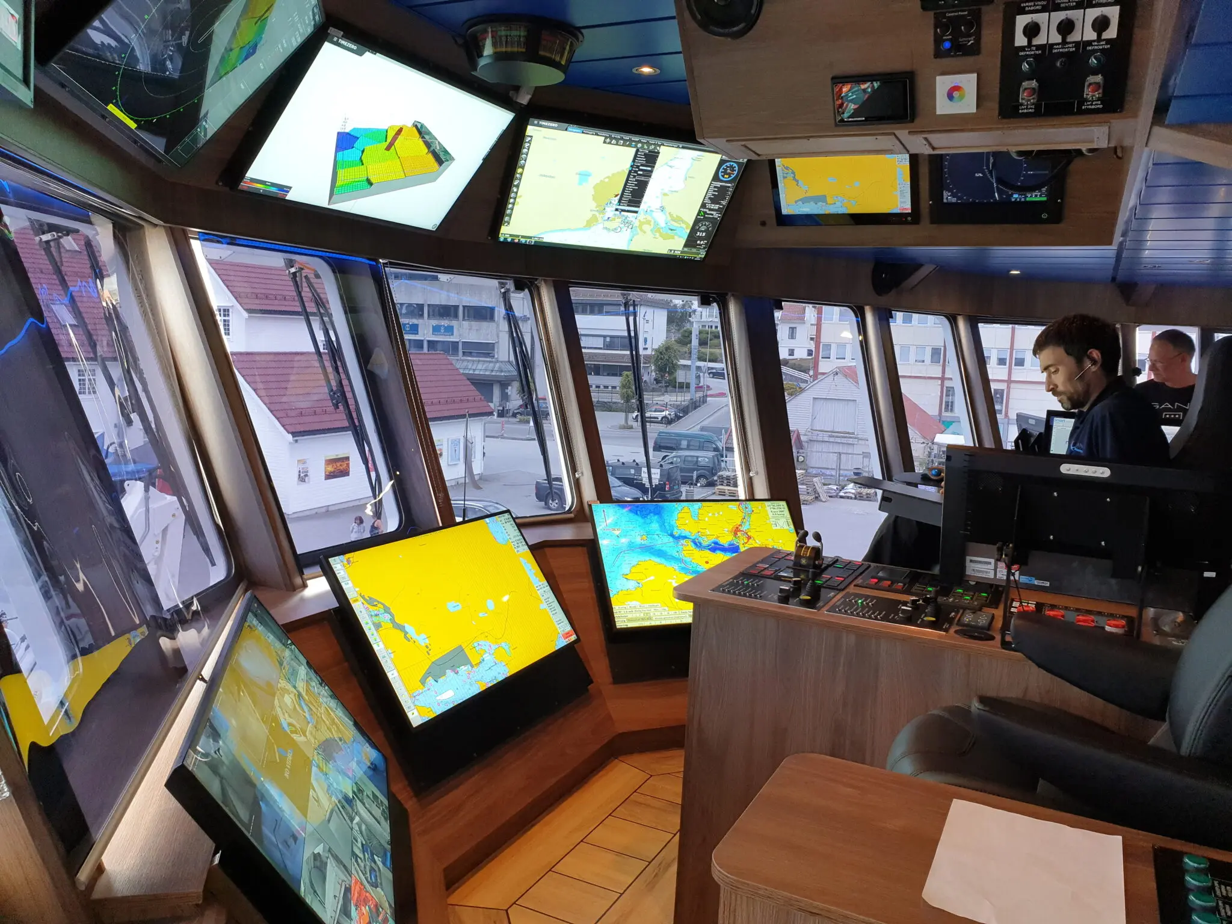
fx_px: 925
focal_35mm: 26
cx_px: 616
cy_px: 462
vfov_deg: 53.1
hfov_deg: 67.3
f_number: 2.4
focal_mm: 4.3
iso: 80
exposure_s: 1/100
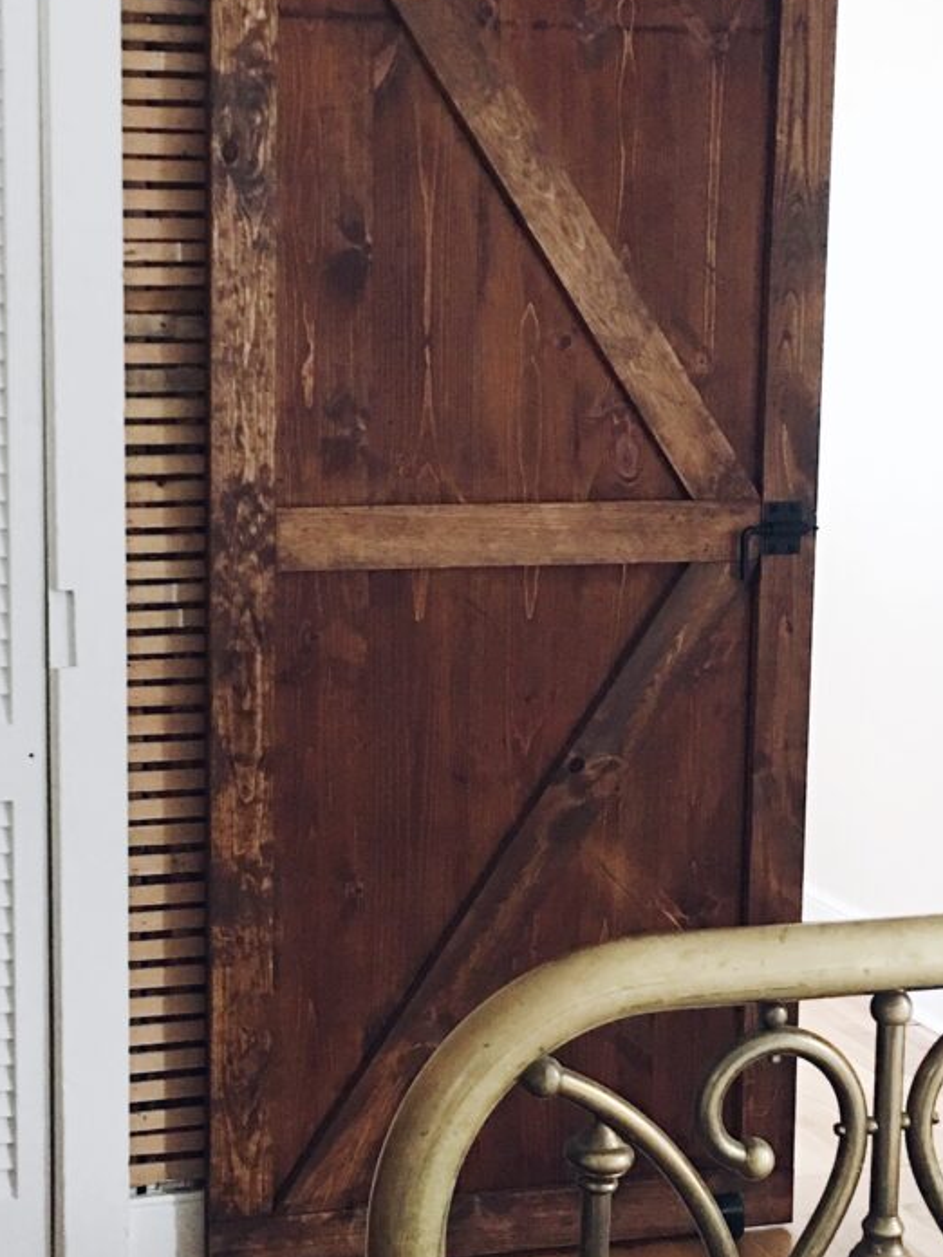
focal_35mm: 64
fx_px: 2325
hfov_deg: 22.8
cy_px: 638
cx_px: 325
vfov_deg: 30.3
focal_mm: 4.15
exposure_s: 1/15
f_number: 2.2
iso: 100
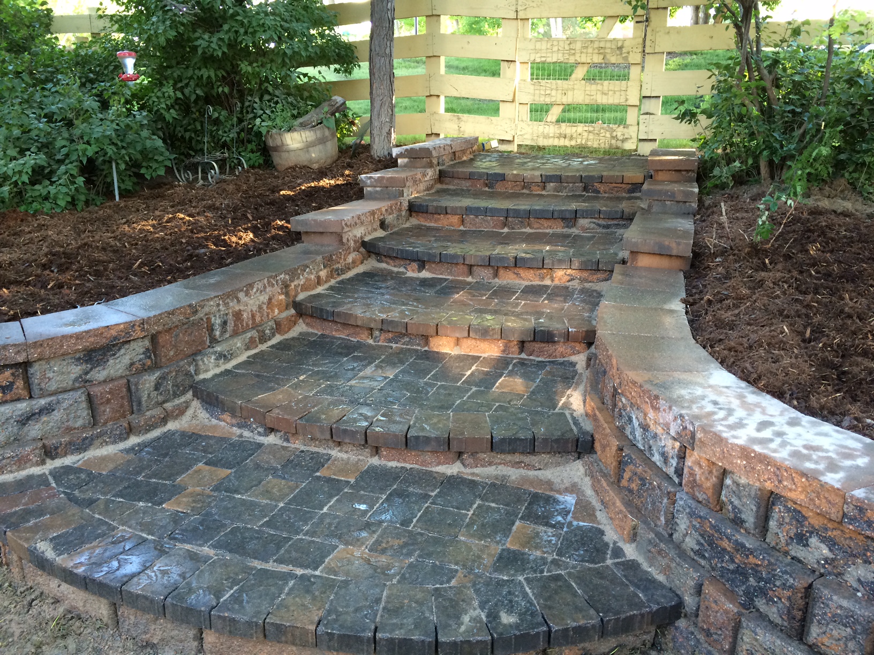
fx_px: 732
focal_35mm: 29
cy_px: 328
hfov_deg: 61.7
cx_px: 437
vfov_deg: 48.2
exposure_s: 1/30
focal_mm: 4.15
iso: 50
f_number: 2.2
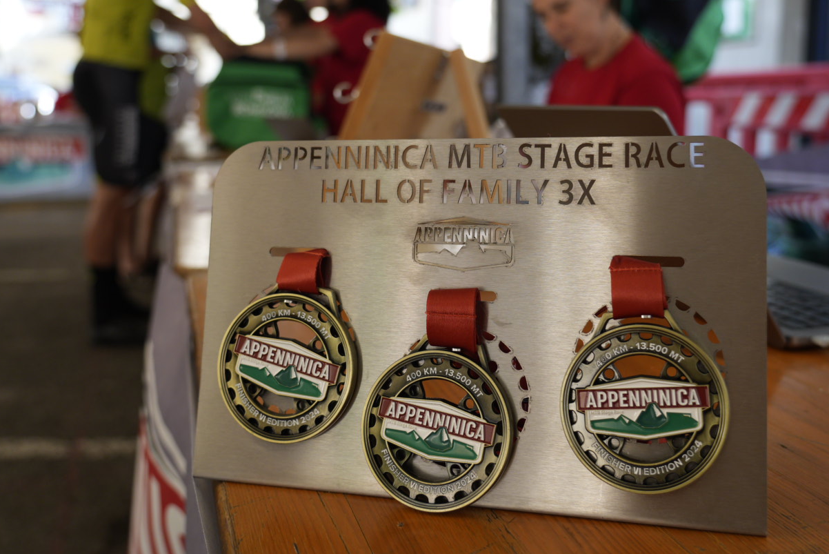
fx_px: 899
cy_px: 195
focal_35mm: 39
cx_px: 448
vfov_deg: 34.0
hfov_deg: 49.5
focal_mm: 29
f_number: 4
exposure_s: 1/500
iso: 800
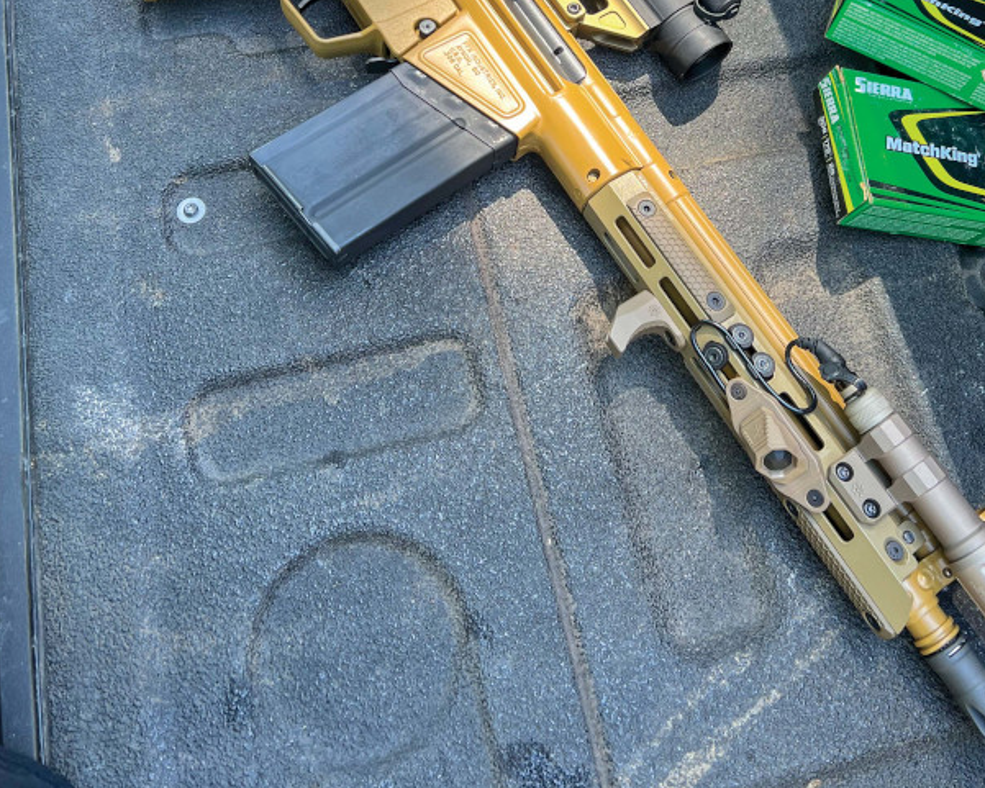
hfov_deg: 47.9
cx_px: 545
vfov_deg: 37.4
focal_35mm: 38
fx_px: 1108
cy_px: 126
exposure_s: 1/140
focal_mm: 5.7
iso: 32
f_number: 1.5
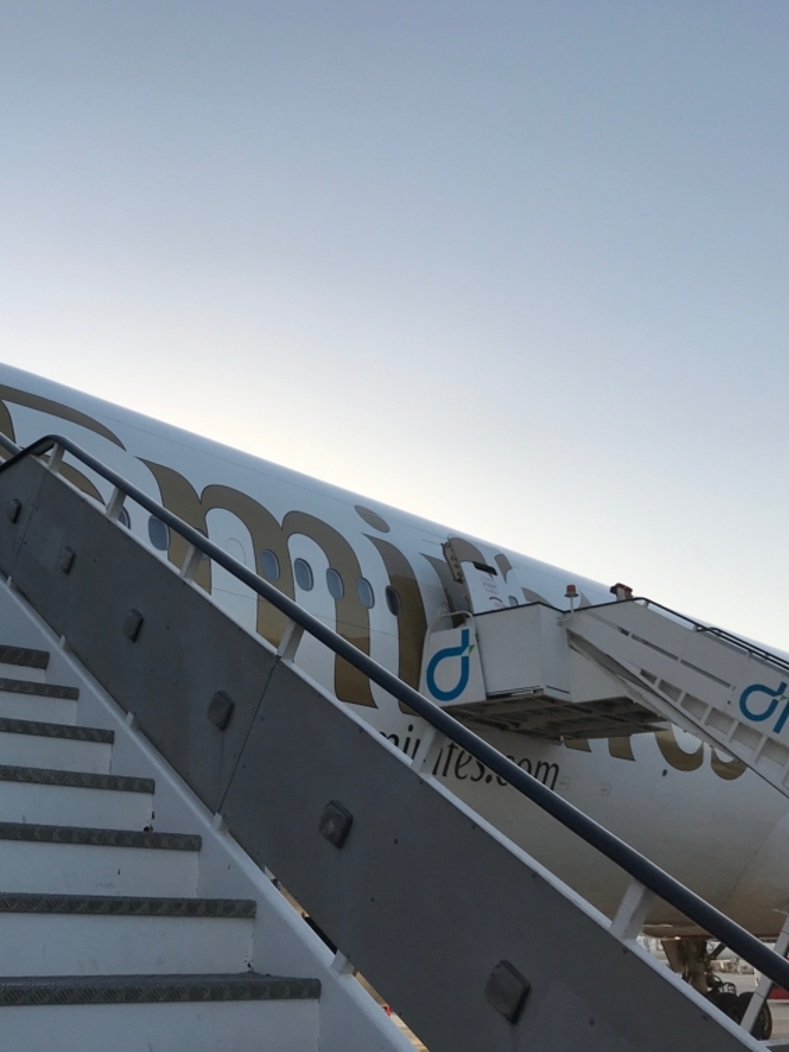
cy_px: 523
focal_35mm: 38
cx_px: 259
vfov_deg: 49.0
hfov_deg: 37.3
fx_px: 1155
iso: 20
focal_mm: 3.99
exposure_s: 1/1880
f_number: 1.8
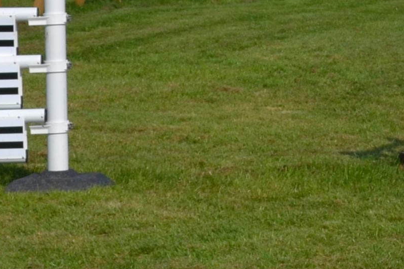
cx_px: 477
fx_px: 3669
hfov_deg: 6.3
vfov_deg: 4.2
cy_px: -160
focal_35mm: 327
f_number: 9
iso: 100
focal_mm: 38
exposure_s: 1/320
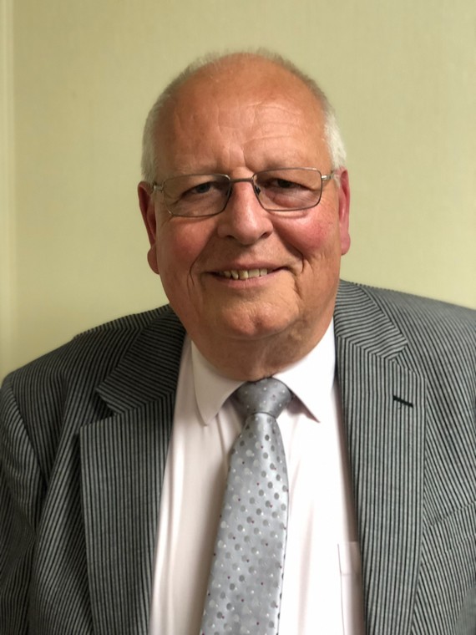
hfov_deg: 25.7
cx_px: 238
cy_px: 318
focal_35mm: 57
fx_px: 1045
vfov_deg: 33.8
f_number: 2.8
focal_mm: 6.6
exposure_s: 1/33
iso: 320
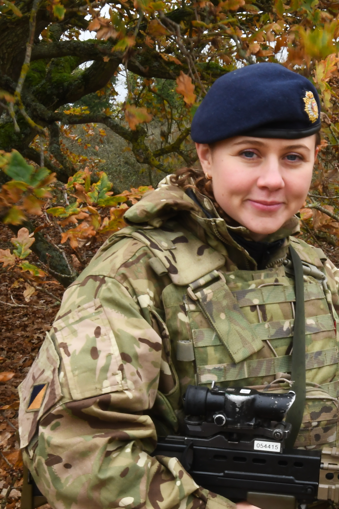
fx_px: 1158
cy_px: 284
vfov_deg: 24.7
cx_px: 328
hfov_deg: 16.4
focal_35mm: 82
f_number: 22
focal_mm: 26
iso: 640
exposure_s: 1/10
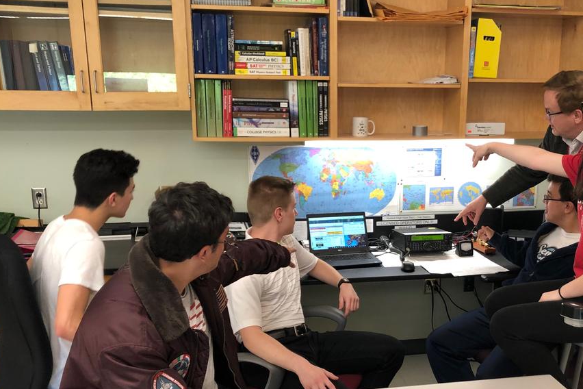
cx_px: 370
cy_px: 260
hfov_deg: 46.9
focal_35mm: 41
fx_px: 664
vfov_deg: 32.4
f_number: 1.8
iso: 40
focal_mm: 3.99
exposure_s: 1/20
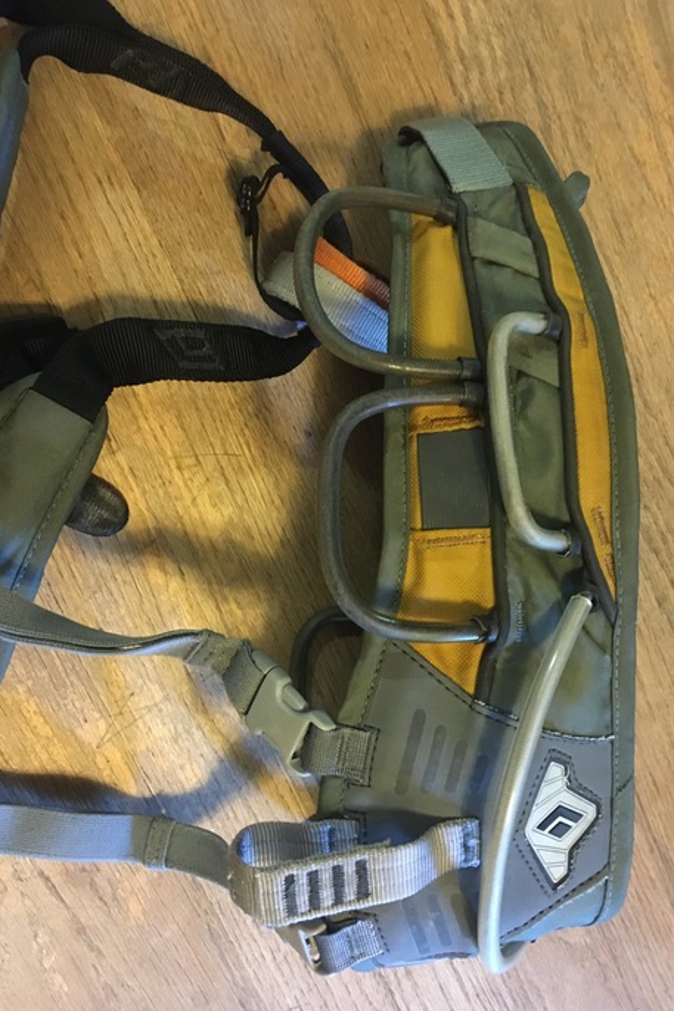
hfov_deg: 39.8
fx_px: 927
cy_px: 516
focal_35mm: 33
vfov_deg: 57.2
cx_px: 409
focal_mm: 4.15
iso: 400
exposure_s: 1/15
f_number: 2.2
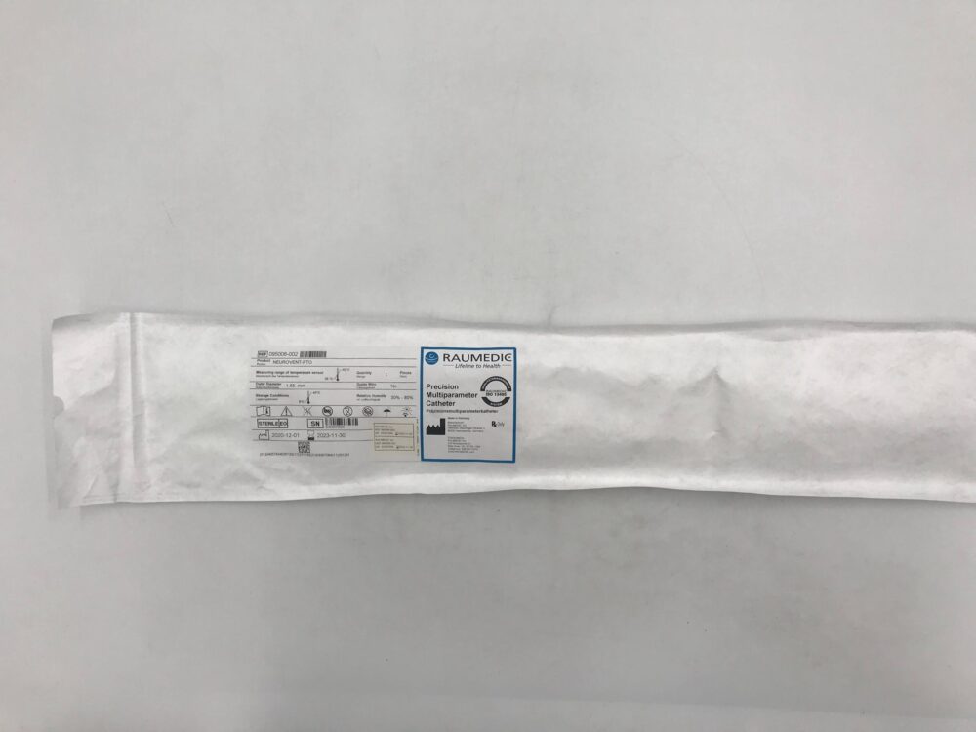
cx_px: 488
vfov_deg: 49.7
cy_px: 366
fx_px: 789
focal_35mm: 28
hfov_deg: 63.4
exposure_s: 1/361
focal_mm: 3.99
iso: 20
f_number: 1.8
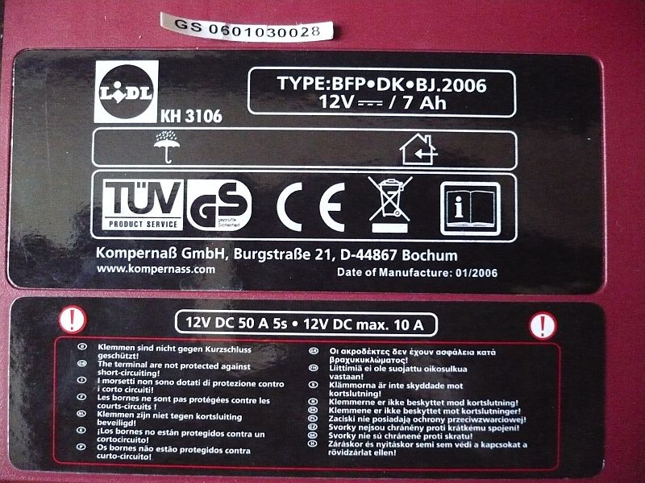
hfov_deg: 52.6
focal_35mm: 35
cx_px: 322
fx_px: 652
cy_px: 242
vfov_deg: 40.7
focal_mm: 5.8
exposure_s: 1/30
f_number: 2.8
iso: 1250
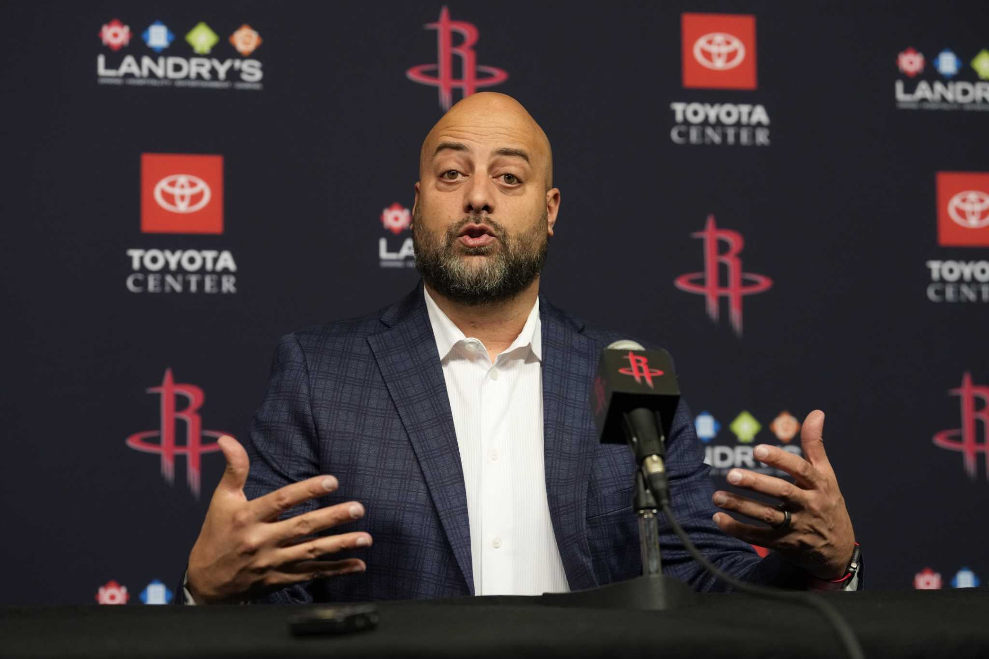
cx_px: 494
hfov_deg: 27.0
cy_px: 330
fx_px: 2060
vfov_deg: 18.2
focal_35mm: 75
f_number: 4
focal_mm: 75
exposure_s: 1/320
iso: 2500
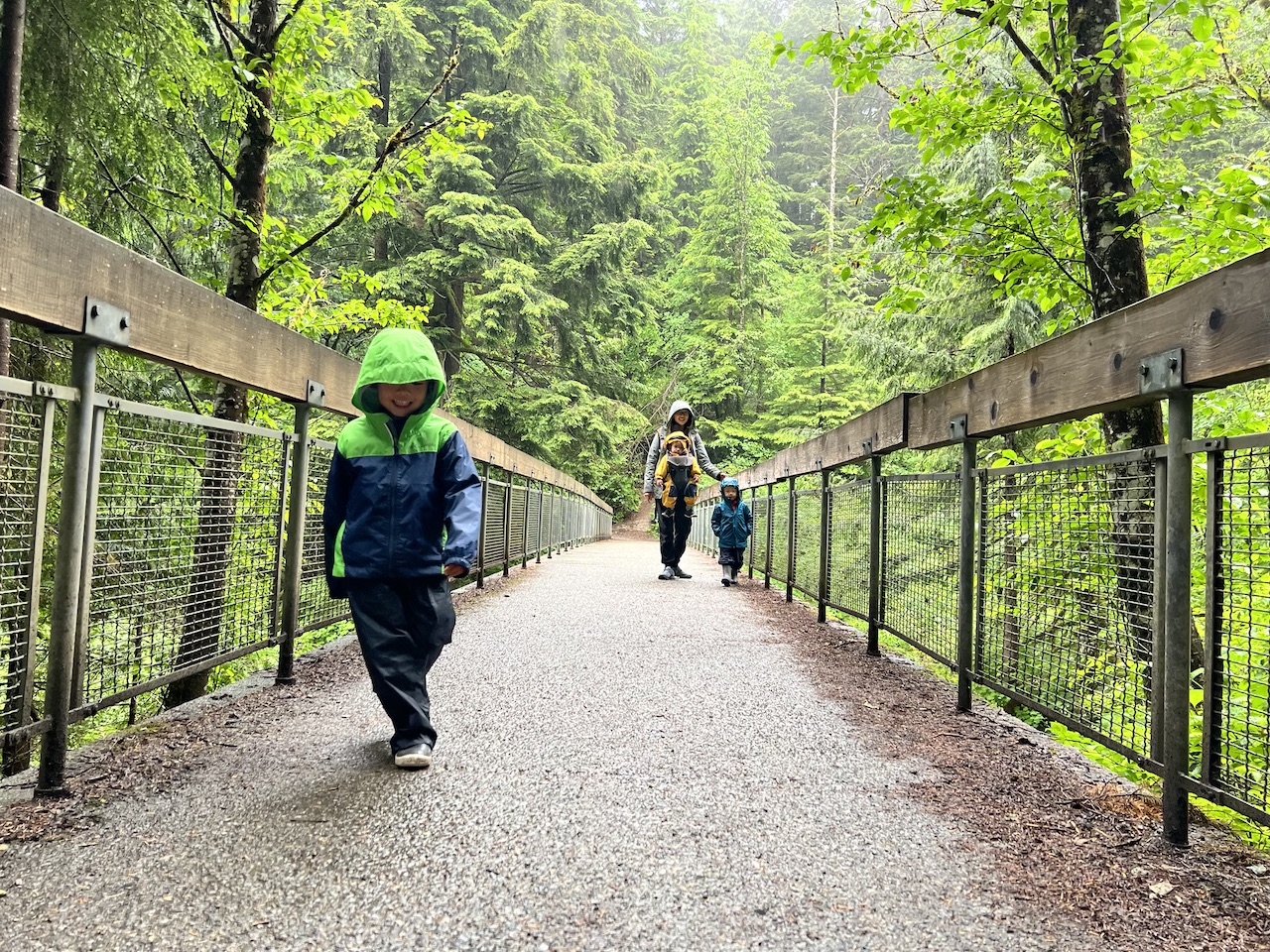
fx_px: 954
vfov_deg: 53.1
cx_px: 635
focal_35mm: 26
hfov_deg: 67.3
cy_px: 476
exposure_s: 1/121
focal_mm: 5.7
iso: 100
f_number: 1.5
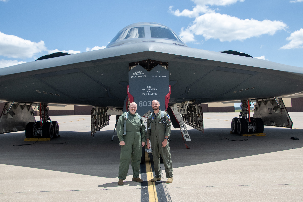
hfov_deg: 53.1
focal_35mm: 36
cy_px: 101
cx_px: 152
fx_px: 303
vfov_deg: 36.9
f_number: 8
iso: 400
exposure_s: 1/1000
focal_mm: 24
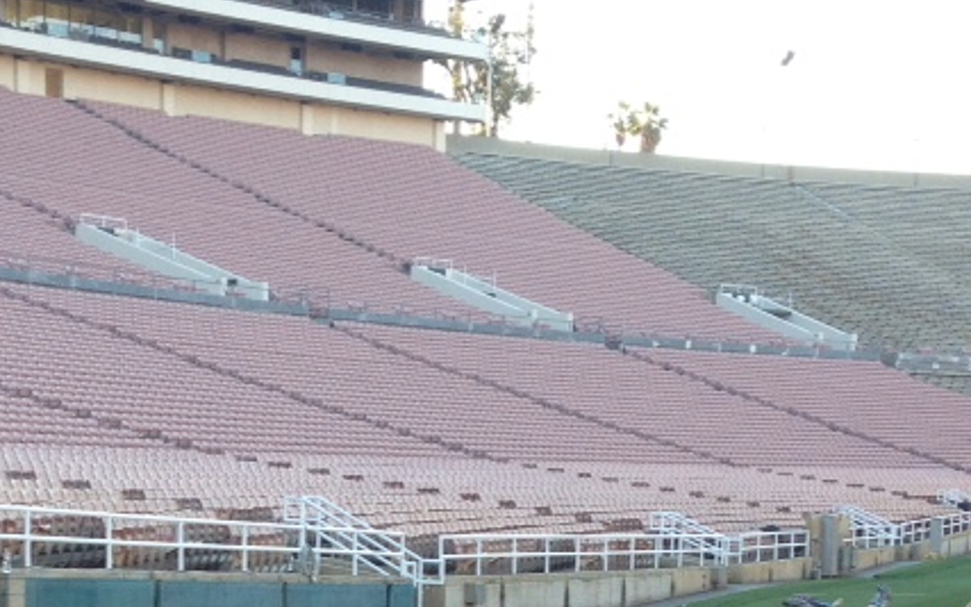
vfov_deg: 12.7
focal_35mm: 100
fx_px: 2647
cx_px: 389
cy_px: 775
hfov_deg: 20.8
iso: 80
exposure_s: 1/201
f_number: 2.4
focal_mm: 4.28
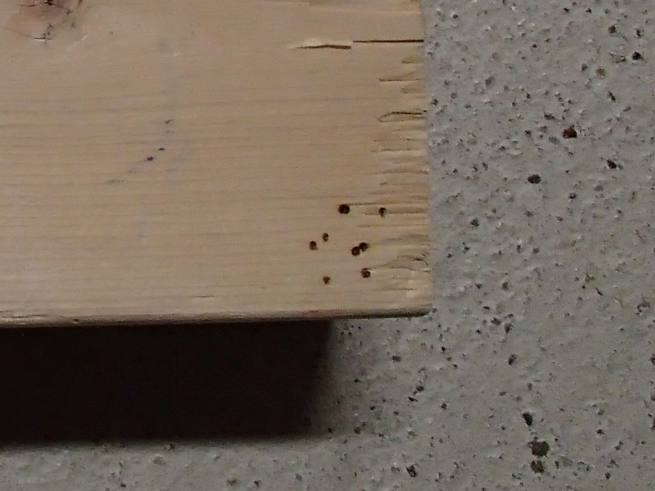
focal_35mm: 81
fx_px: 1533
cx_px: -238
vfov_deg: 17.9
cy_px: 34
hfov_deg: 21.4
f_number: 3.9
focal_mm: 5
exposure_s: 1/30
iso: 640
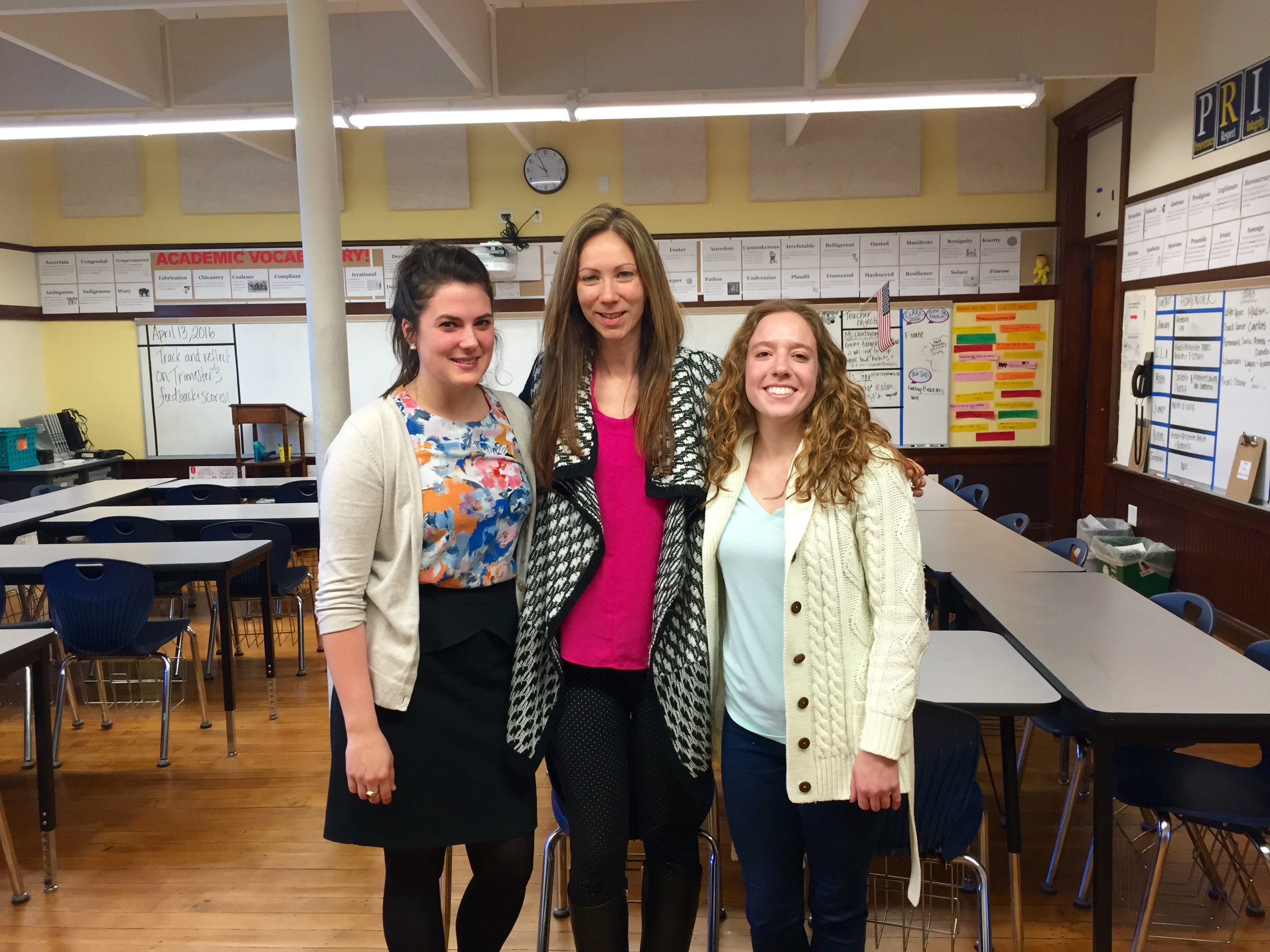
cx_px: 635
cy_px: 476
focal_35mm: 29
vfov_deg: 48.2
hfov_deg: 61.7
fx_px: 1064
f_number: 2.2
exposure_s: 1/30
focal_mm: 4.15
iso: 64
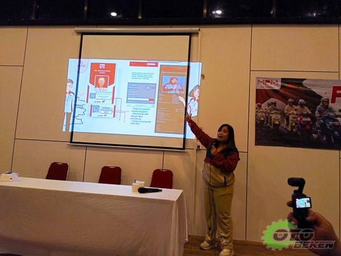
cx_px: 170
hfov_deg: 69.4
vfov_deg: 54.9
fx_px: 246
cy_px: 128
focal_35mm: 25
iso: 274
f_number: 1.69
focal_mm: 4.76
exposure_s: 1/60
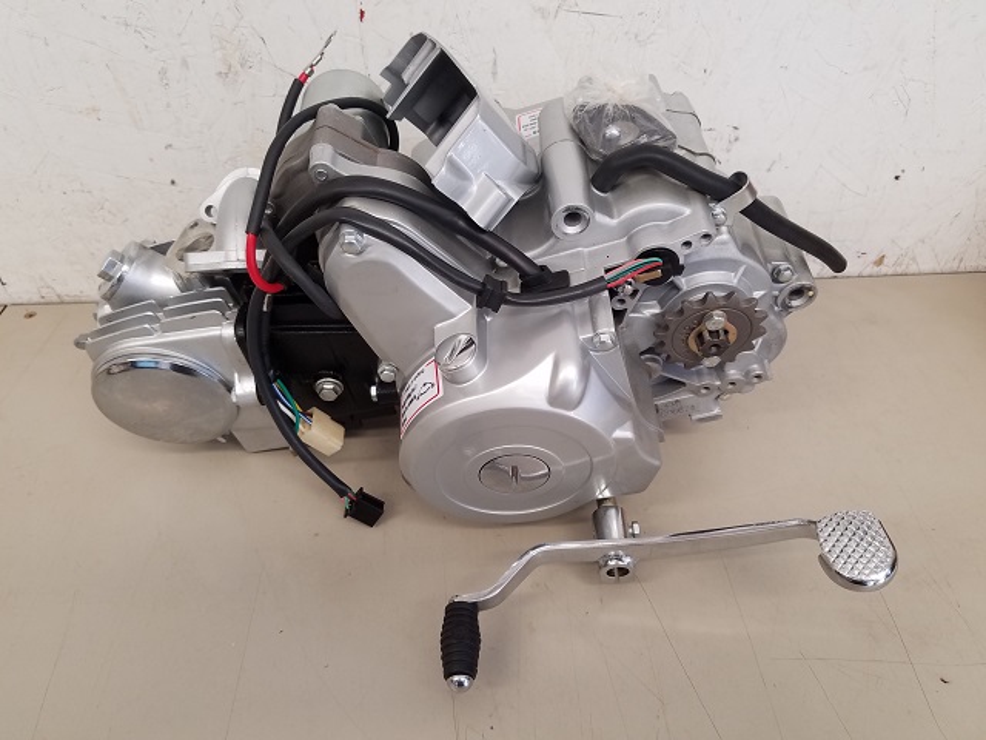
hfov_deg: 67.3
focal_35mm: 26
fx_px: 741
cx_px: 493
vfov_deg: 53.1
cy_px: 370
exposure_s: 1/60
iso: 80
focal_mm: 4.2
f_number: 1.7
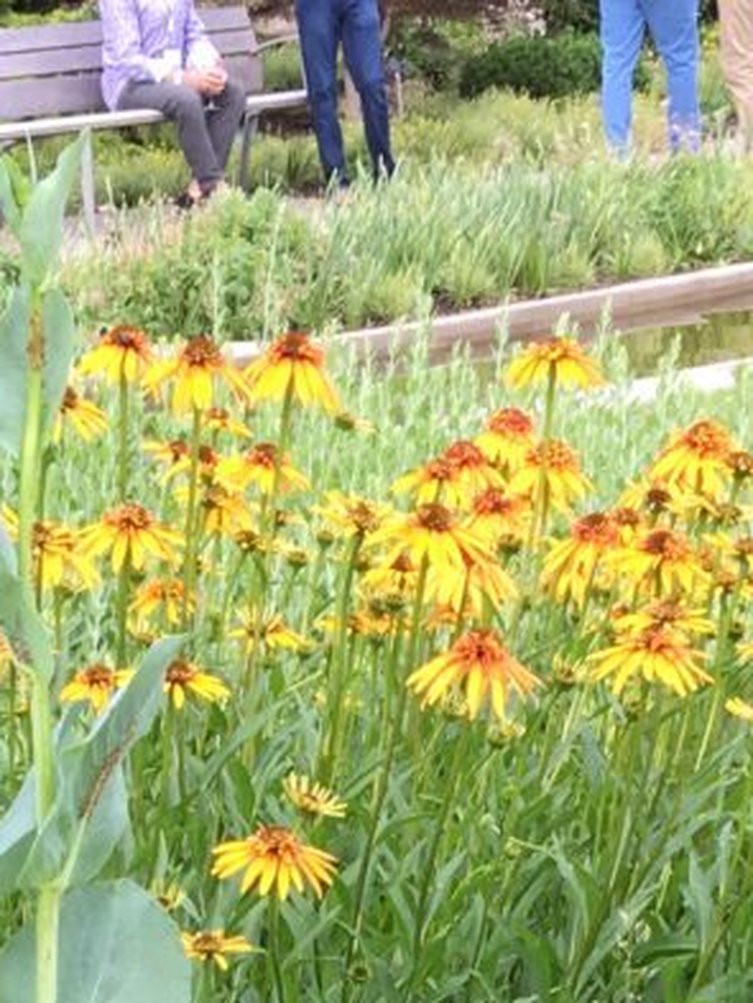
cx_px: 286
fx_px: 3421
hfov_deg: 12.6
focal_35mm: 118
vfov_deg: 14.4
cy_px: 1878
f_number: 2.2
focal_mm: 4.15
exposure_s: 1/138
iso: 25
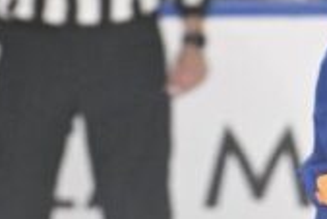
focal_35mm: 796
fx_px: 7236
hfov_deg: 2.6
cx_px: 567
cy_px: 200
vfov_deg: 1.7
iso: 3200
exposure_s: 1/1600
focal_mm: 175
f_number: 3.5
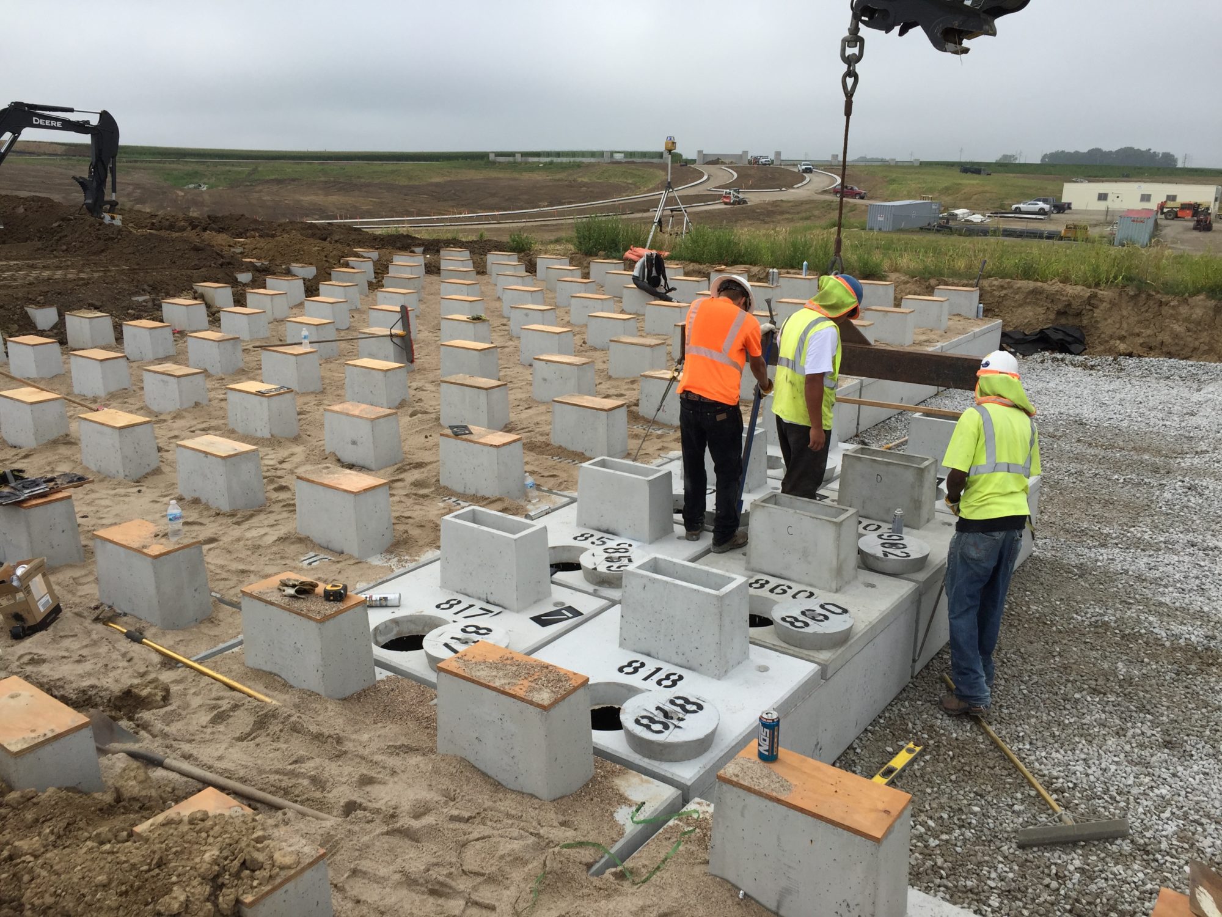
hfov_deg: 61.7
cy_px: 458
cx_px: 611
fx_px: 1024
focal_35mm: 29
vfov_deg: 48.2
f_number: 2.2
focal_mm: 4.15
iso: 32
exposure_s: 1/1647
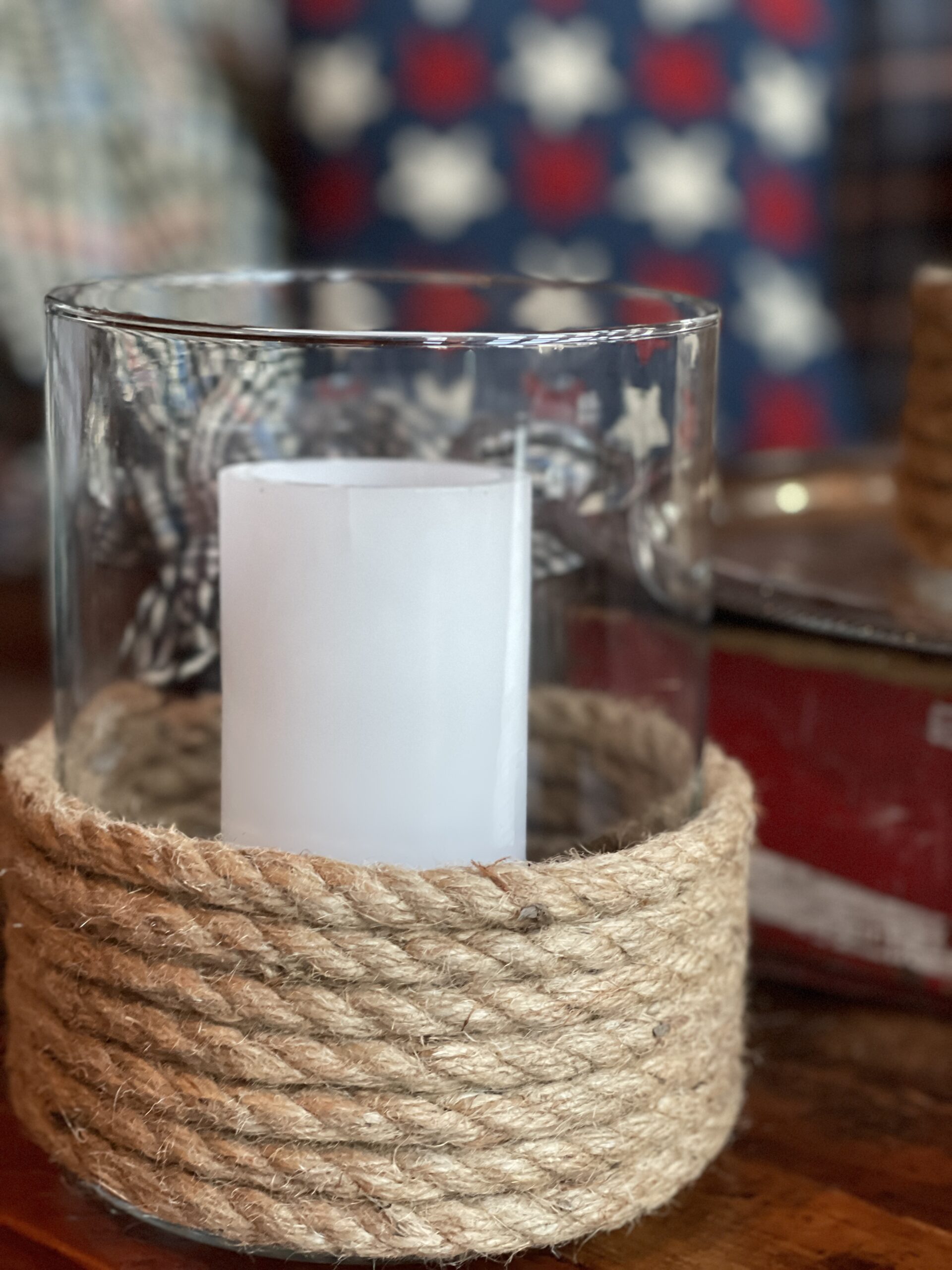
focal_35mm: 64
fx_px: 2347
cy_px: 635
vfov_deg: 30.3
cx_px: 476
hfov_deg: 22.9
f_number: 2.2
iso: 320
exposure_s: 1/40
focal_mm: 7.5
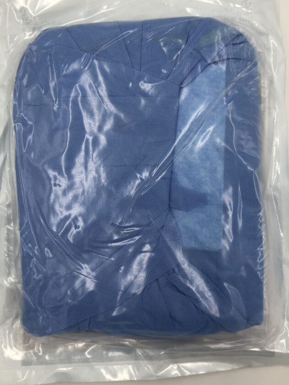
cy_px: 163
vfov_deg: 53.7
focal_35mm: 34
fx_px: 379
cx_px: 147
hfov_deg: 41.8
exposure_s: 1/120
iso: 32
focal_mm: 3.99
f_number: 1.8
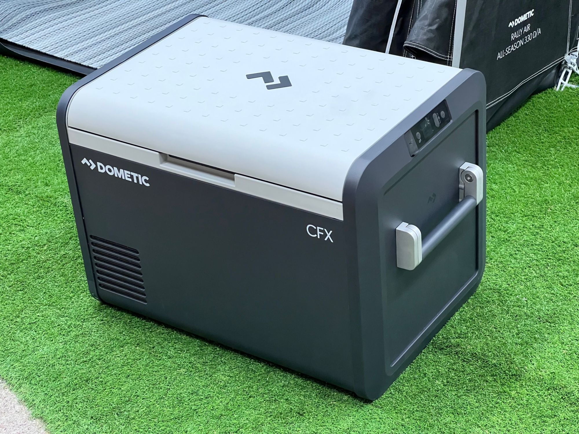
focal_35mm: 77
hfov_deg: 25.3
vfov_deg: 19.1
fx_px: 1288
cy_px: 217
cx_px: 290
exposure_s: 1/50
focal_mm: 9
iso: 500
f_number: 2.8
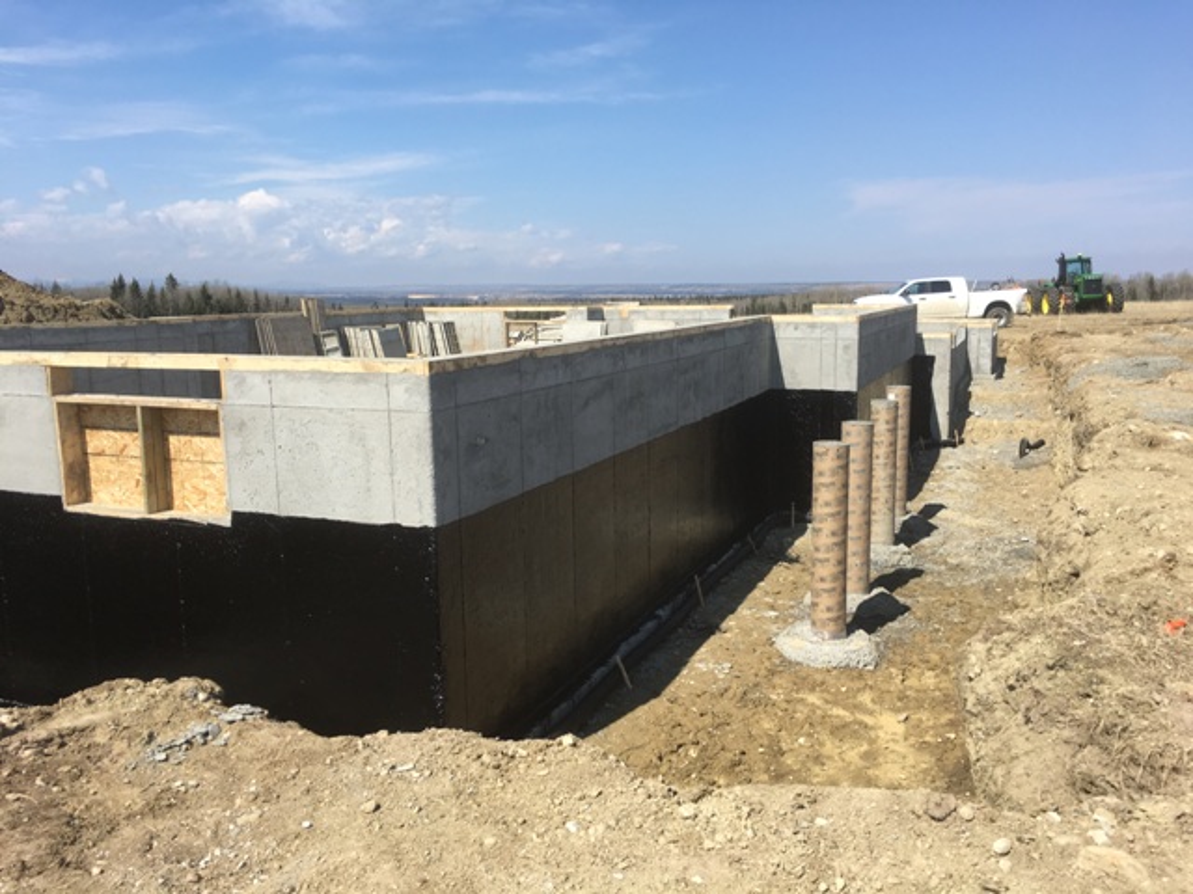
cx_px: 596
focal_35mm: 29
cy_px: 447
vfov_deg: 48.2
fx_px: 999
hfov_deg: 61.7
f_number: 2.2
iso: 25
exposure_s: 1/1451
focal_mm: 4.15
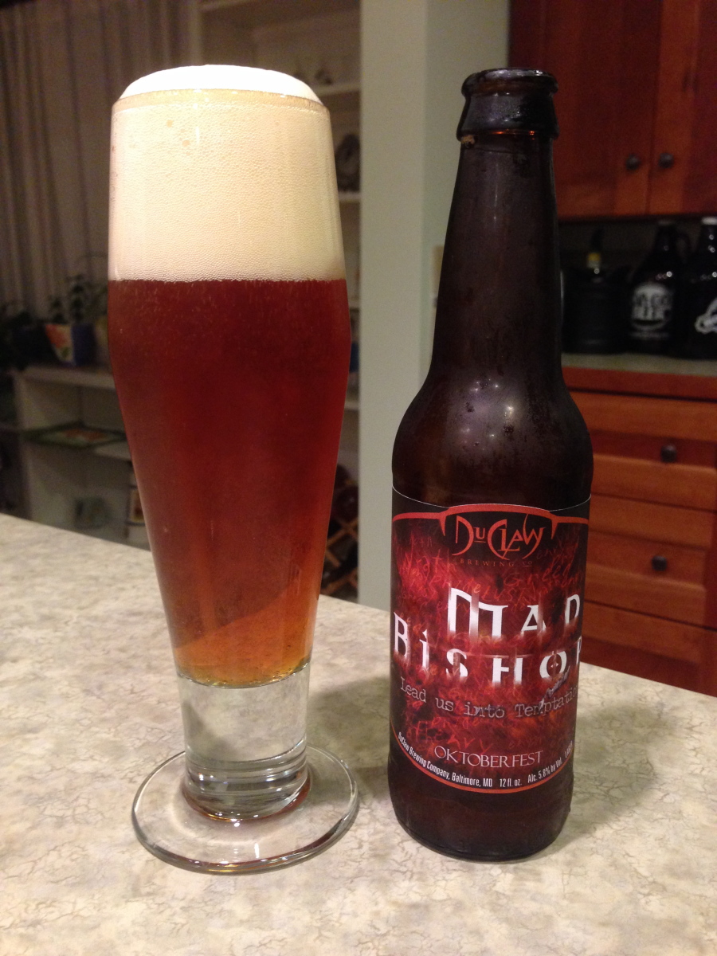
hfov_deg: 42.9
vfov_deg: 55.4
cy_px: 478
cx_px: 358
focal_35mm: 33
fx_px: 911
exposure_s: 1/20
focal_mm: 4.12
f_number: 2.4
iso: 250
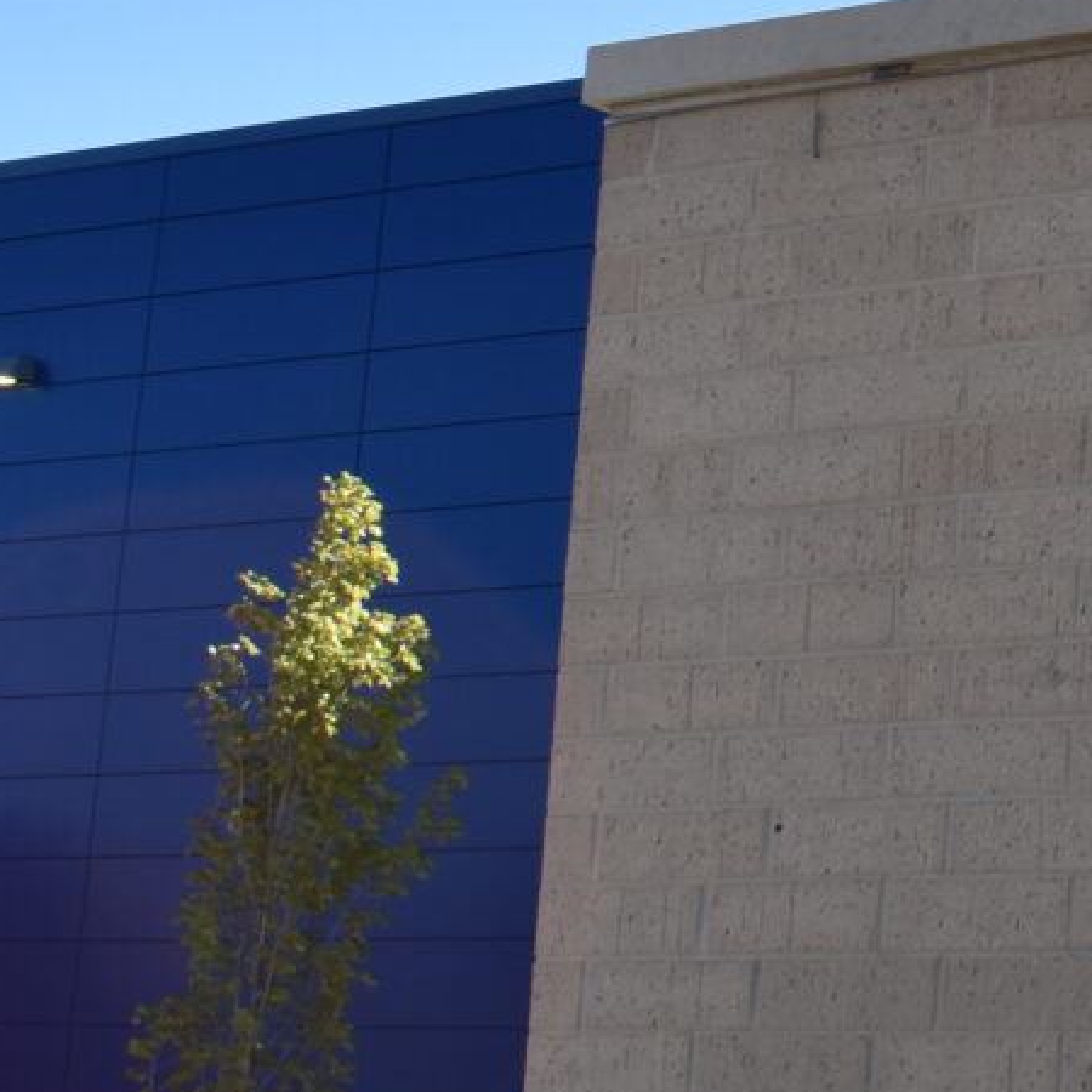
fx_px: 3890
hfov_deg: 14.9
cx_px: 1606
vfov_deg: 15.7
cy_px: 22
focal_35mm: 109
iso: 200
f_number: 9
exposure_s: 1/320
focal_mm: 18
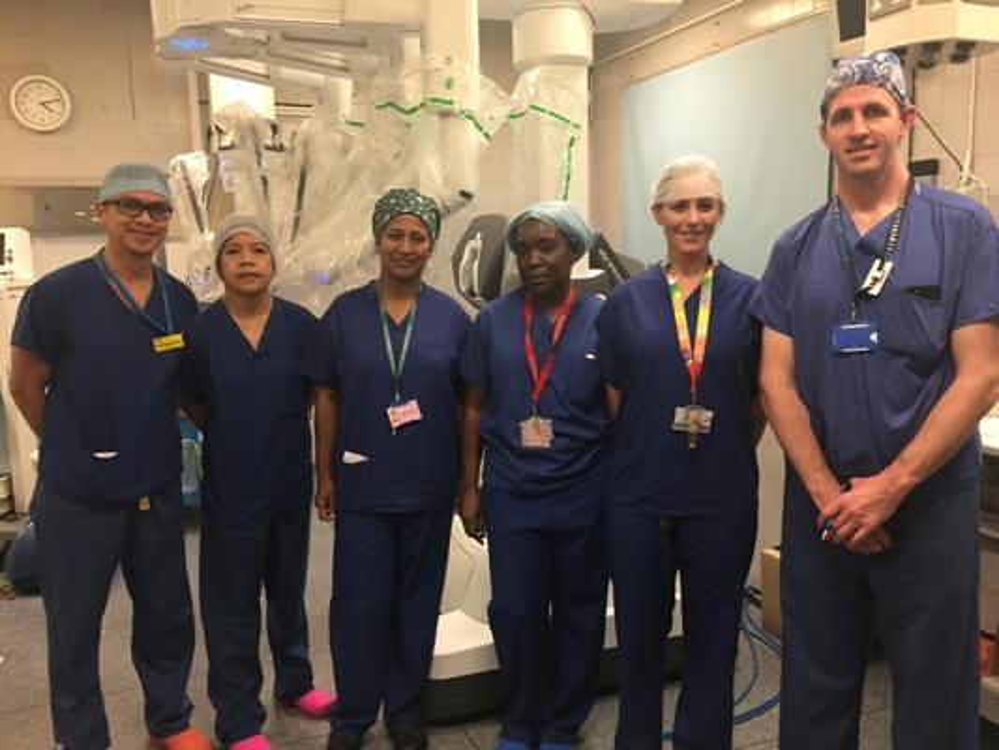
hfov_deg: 61.6
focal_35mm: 29
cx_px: 500
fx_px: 837
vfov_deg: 48.2
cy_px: 375
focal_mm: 4.15
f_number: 2.2
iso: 160
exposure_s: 1/33
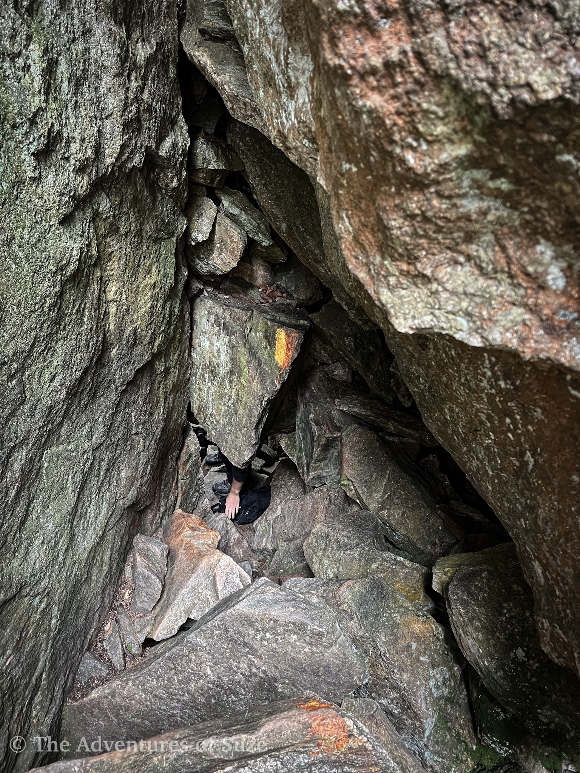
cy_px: 386
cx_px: 290
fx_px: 581
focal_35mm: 26
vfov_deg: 67.3
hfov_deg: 53.1
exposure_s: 1/60
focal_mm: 5.7
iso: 250
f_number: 1.5
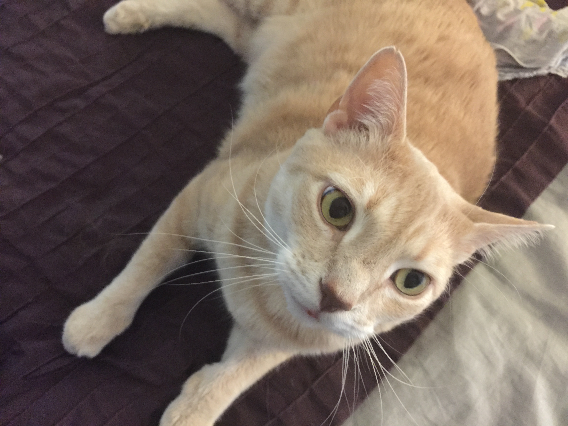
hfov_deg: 61.7
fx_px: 476
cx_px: 284
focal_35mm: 29
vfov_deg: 48.2
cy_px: 213
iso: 125
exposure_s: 1/4
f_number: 2.2
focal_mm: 4.15
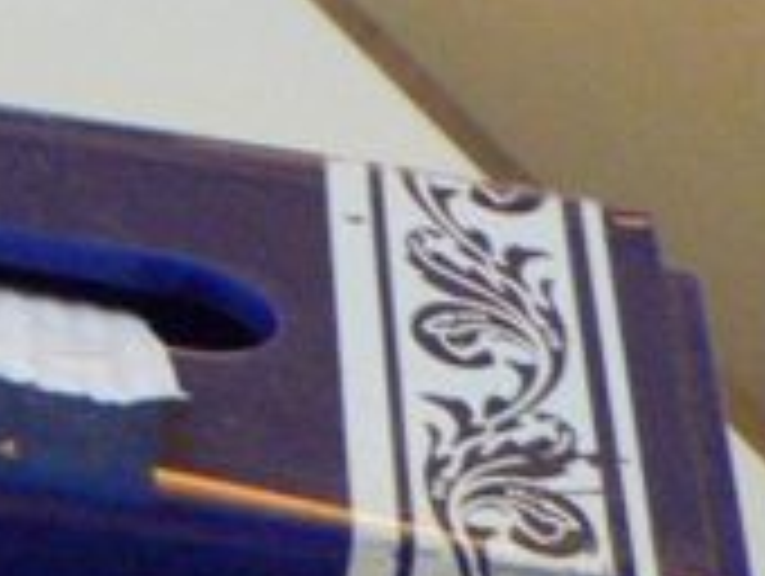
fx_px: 5046
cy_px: 1483
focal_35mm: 228
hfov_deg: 7.4
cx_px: -1706
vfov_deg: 6.2
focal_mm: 6.3
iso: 200
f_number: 2.8
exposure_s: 1/15
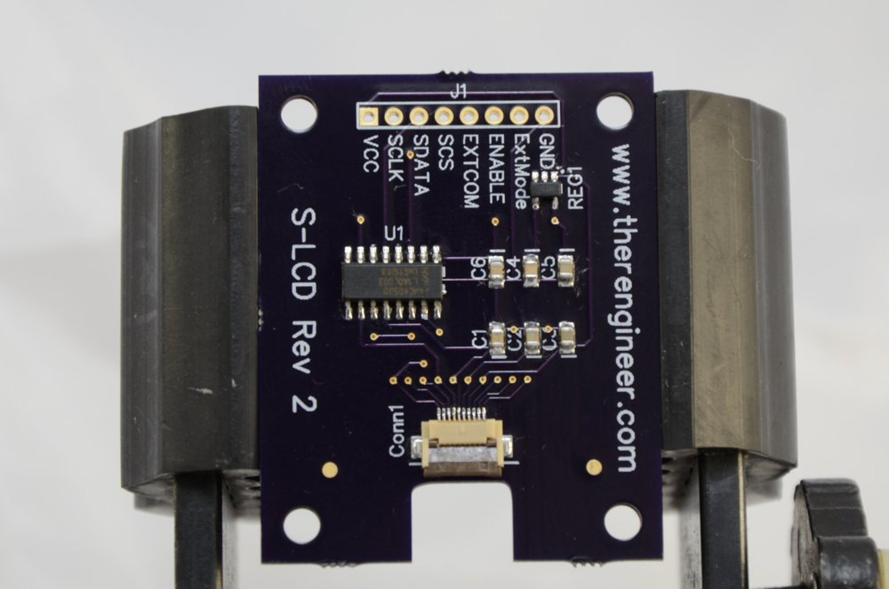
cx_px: 444
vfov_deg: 8.7
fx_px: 3883
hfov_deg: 13.1
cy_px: 294
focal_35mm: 158
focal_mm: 105
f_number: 8
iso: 400
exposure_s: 1/50
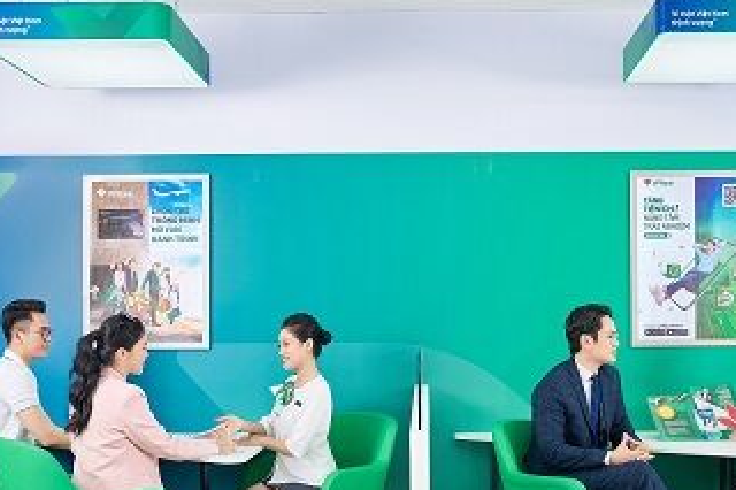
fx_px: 919
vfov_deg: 29.6
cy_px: 329
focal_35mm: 45
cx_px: 419
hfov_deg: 43.5
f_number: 4
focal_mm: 30
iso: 200
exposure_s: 1/125
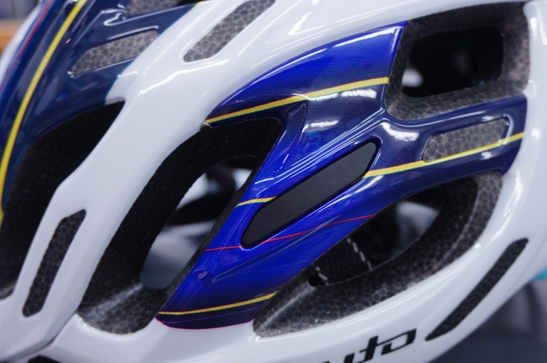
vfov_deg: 25.9
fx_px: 789
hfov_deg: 38.2
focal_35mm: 52
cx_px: 276
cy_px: 210
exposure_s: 1/8
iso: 100
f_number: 4.5
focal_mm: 28
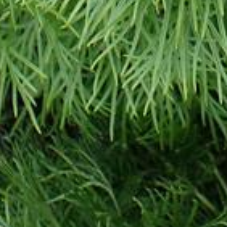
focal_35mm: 188
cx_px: 174
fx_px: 1395
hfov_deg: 9.3
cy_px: -328
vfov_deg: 8.5
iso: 100
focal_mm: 5.4
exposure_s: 1/160
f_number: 2.3
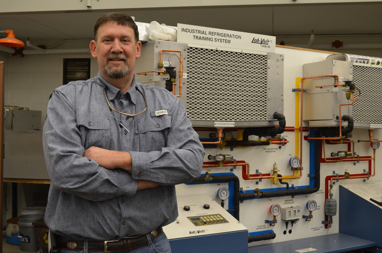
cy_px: 126
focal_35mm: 45
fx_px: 477
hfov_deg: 43.7
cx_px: 191
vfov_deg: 29.7
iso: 400
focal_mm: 30
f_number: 4.5
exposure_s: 1/60
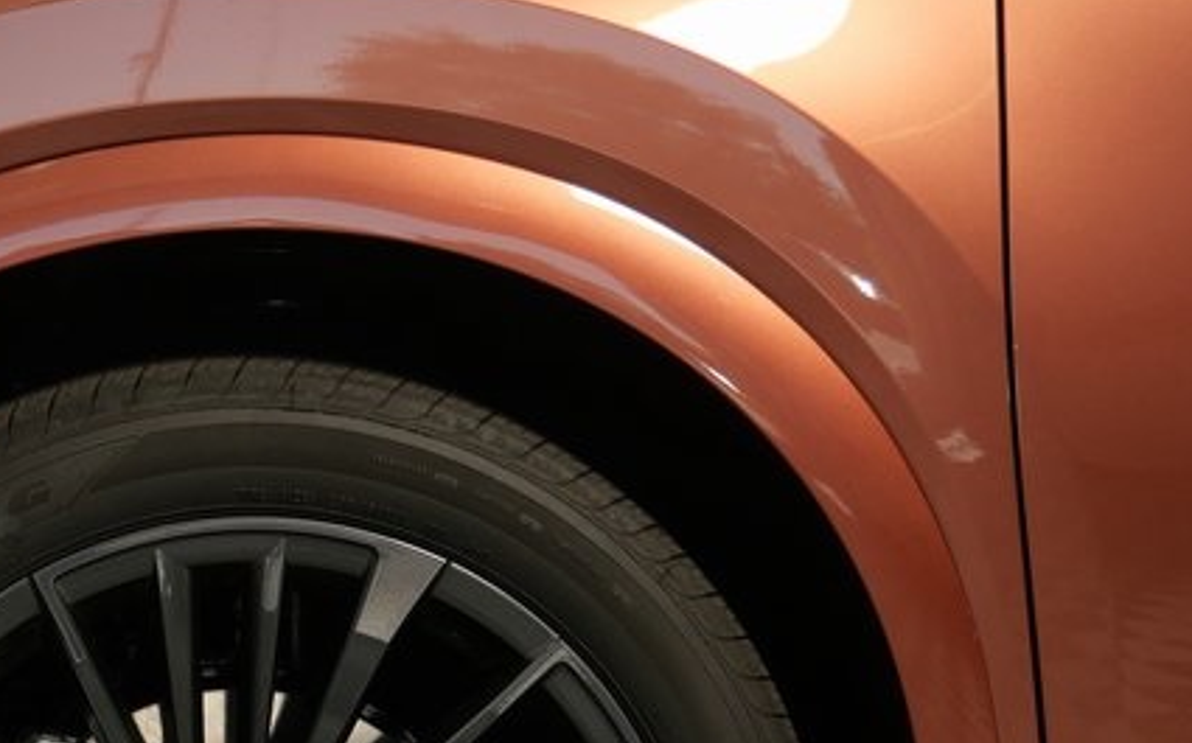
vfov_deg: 13.9
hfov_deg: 22.0
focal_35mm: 92
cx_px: 98
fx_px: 2987
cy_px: 771
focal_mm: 18
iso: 250
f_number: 4.5
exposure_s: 1/250
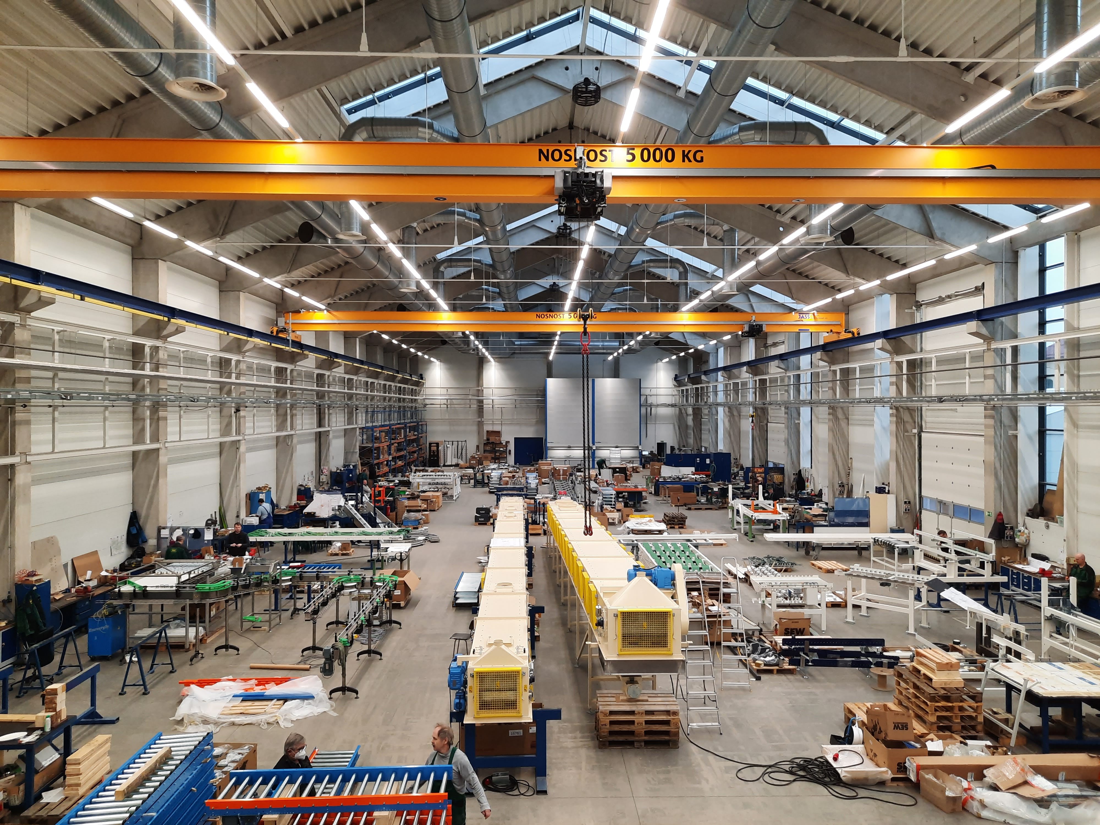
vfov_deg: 54.9
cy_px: 412
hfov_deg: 69.4
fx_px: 794
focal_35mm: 25
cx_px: 550
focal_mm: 4.6
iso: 125
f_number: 2
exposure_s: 1/50
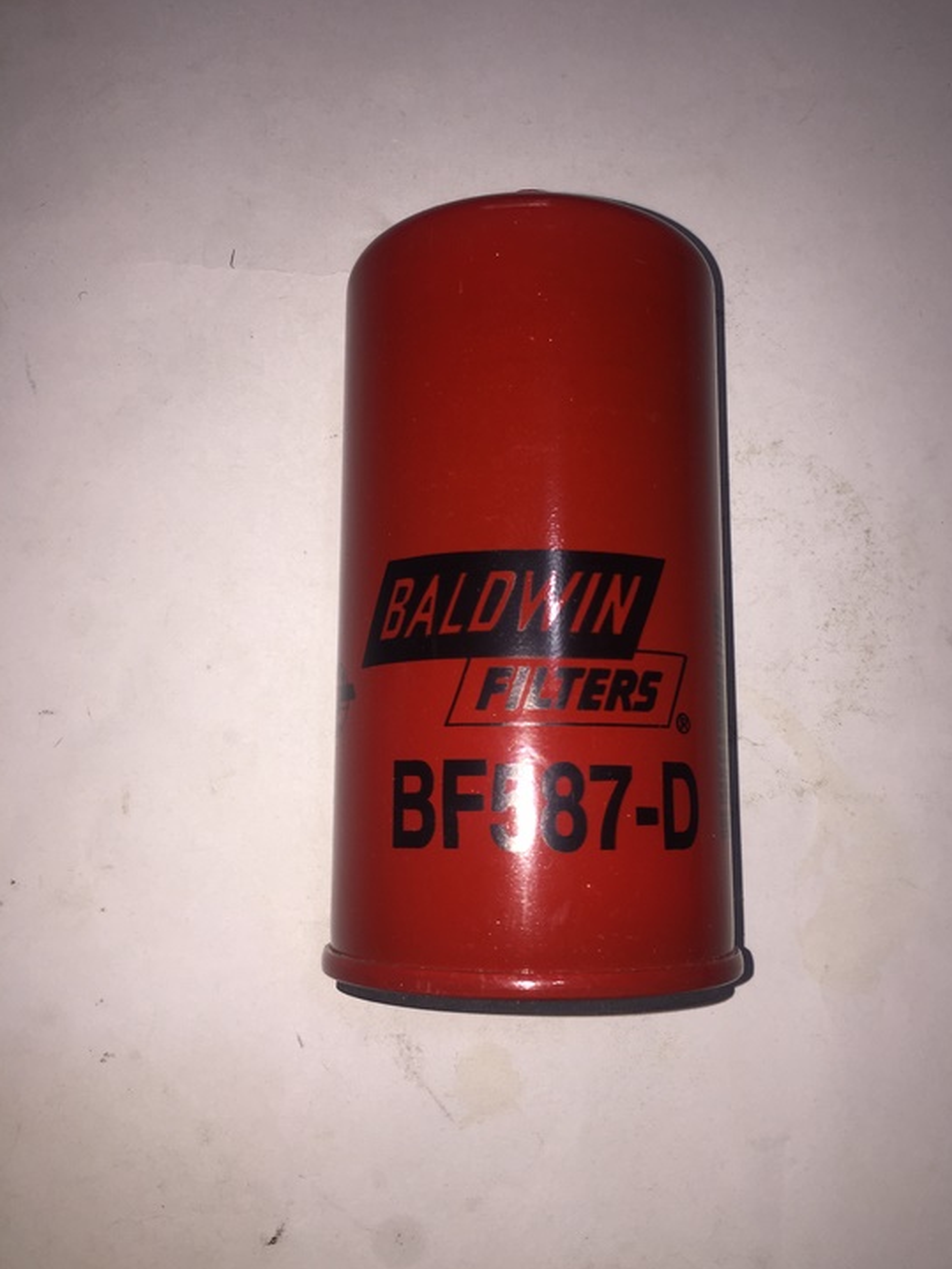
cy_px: 606
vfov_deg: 58.3
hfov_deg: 45.4
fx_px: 1136
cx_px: 505
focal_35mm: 31
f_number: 2.2
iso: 32
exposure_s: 1/96
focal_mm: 4.15
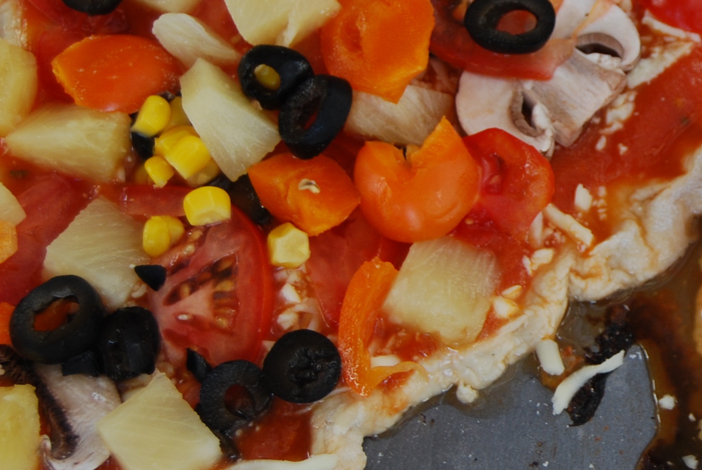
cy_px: 145
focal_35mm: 118
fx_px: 2304
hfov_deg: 16.9
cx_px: 722
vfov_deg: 11.6
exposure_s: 1/50
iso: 200
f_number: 4.5
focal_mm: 32
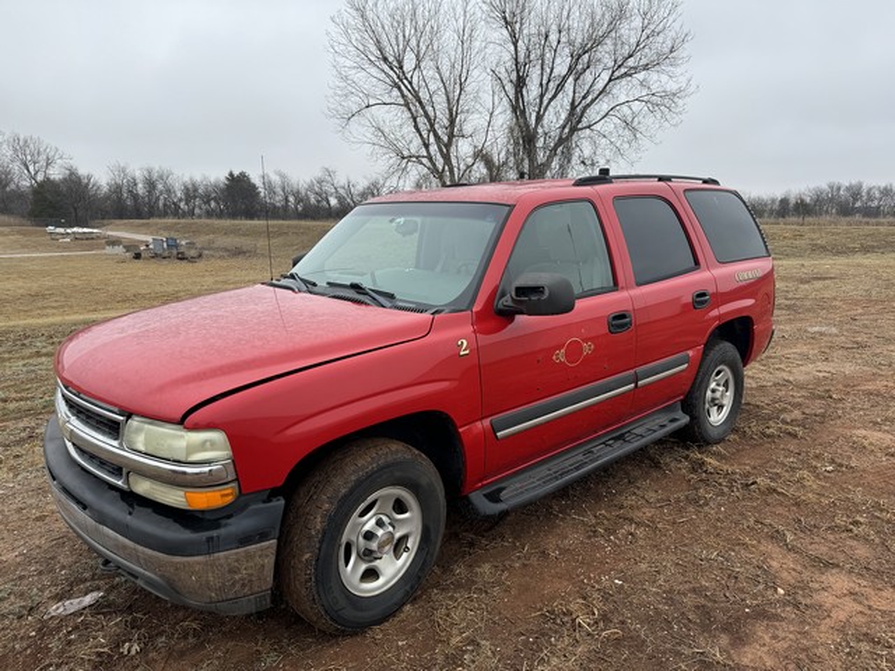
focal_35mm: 24
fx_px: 621
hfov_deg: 71.6
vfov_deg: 56.8
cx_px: 448
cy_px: 336
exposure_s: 1/1094
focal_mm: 6.76
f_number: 1.78
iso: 80
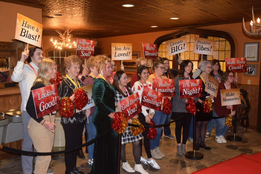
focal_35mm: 38
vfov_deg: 35.5
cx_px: 130
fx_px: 272
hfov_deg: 51.3
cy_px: 87
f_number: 3.8
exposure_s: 1/60
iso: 1100
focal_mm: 25
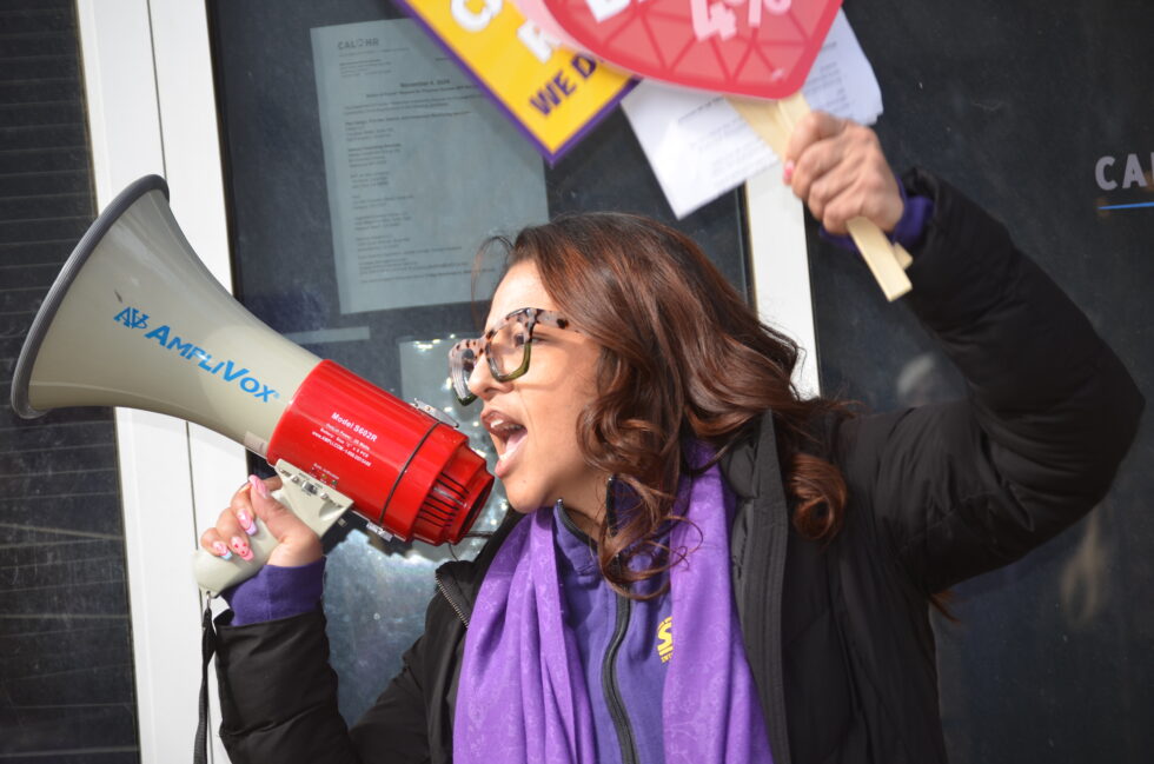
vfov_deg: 10.7
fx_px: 4078
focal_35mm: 128
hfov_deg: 16.1
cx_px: 577
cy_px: 382
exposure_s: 1/250
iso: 110
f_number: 4.5
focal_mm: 85
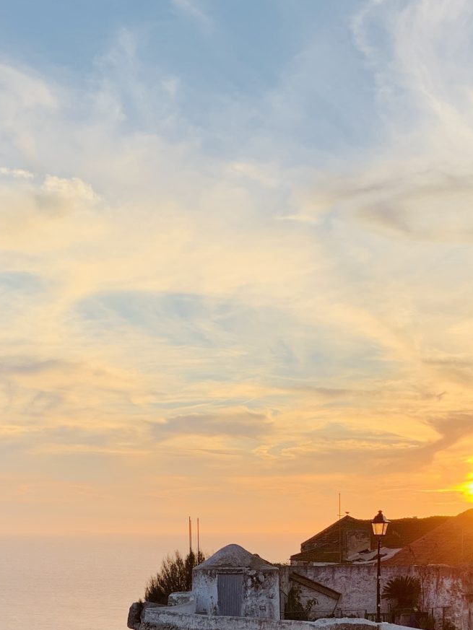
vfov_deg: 28.1
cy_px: 738
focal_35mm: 61
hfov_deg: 24.0
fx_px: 1111
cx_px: 295
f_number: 1.8
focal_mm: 4.25
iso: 25
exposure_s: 1/669
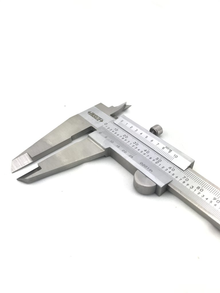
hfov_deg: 49.7
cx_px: 110
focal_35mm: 28
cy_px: 146
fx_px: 237
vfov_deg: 63.4
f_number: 1.8
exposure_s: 1/351
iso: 20
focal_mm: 3.99
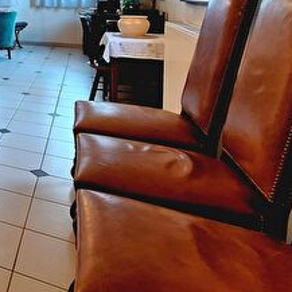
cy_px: 11
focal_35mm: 37
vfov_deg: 40.3
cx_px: -139
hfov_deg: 29.2
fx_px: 353
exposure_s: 1/33
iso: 160
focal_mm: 1.74
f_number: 2.2
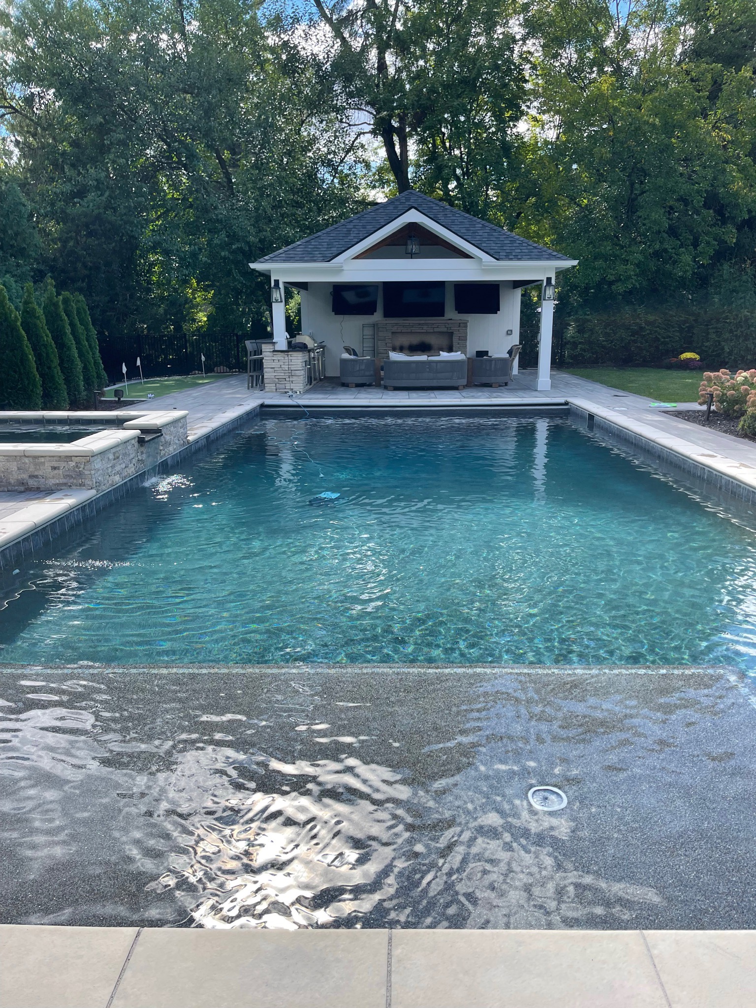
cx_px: 378
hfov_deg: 53.0
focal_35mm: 26
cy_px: 504
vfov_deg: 67.3
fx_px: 757
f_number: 1.6
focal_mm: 5.1
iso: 32
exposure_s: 1/1119
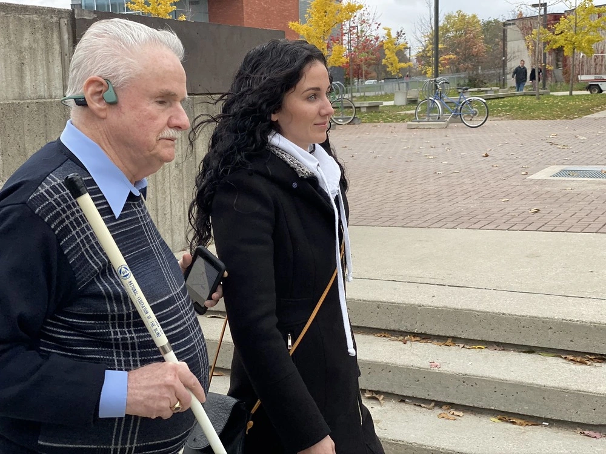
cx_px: 303
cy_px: 227
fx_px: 910
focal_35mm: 52
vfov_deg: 28.0
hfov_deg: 36.8
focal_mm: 6
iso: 20
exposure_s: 1/252
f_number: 2
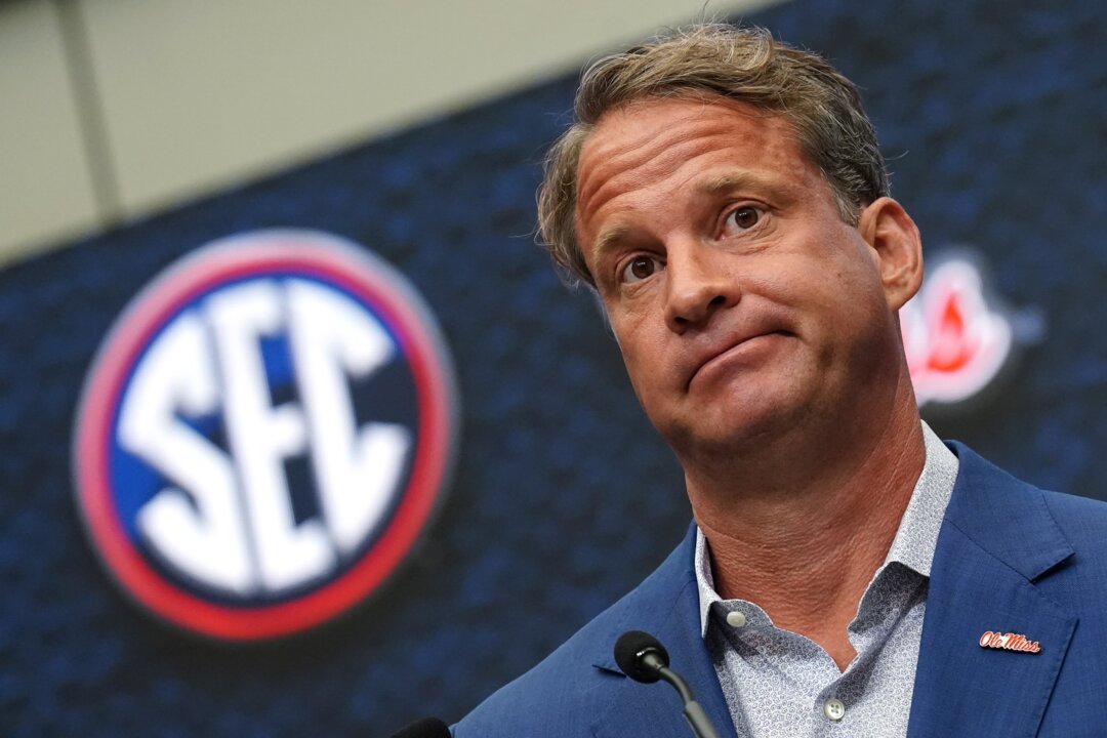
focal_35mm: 280
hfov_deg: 7.4
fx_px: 8609
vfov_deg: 4.9
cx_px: 554
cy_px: 369
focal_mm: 187
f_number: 5.6
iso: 5000
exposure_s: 1/1000
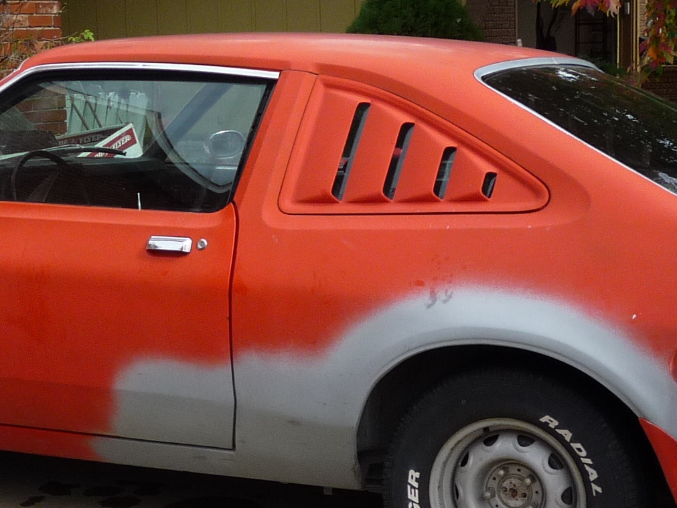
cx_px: 241
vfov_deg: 18.1
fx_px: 1585
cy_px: 373
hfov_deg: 24.0
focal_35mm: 81
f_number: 4
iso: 100
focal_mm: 5.2
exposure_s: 1/320
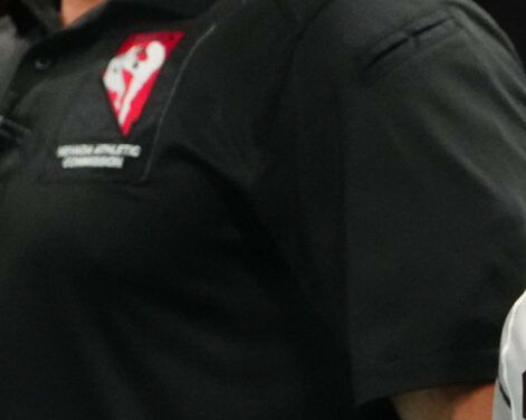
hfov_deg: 2.4
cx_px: 965
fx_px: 12708
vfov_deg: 1.9
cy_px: 346
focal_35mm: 817
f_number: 3.5
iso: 6400
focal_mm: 160
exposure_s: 1/1600
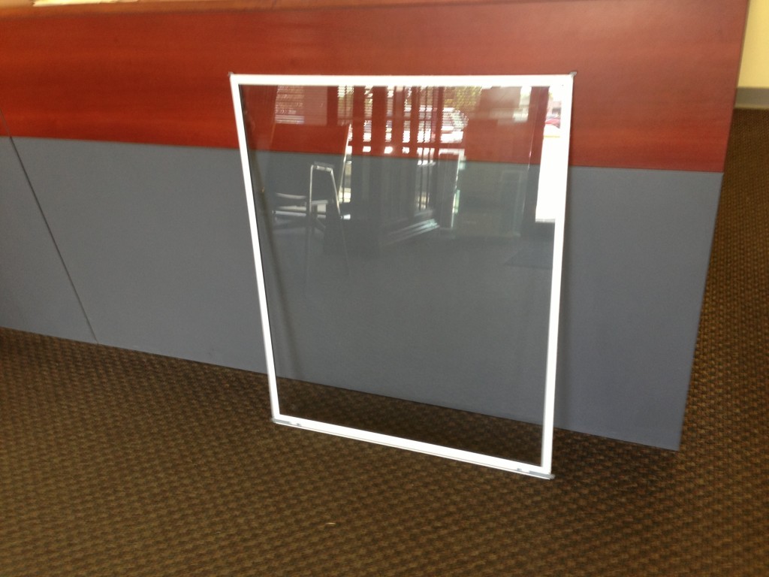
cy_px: 288
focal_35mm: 33
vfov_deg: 42.9
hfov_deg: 55.4
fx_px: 733
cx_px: 384
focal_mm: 4.13
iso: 100
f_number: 2.4
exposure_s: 1/20
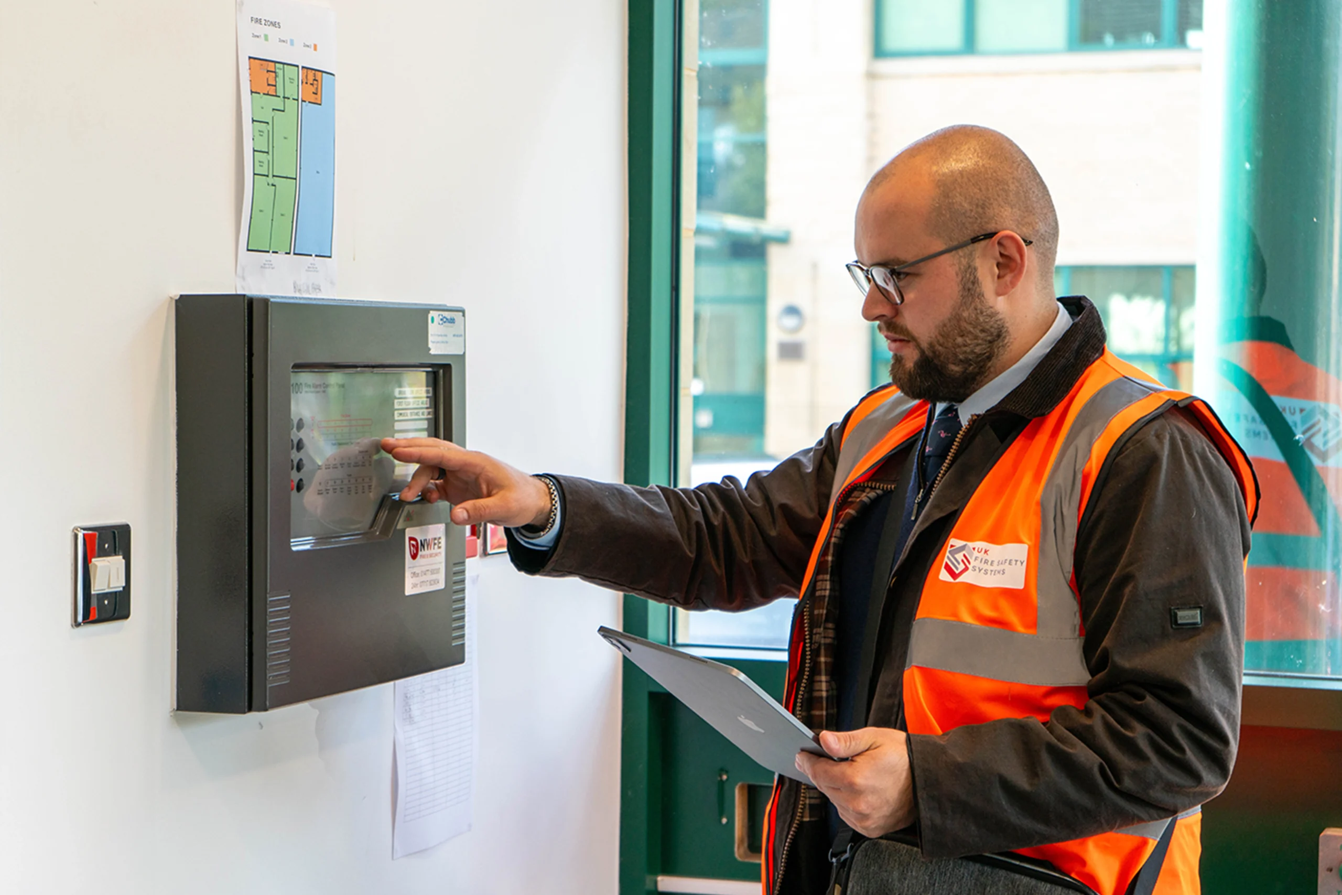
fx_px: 2050
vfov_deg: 24.6
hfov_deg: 36.2
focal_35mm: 55
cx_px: 671
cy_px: 448
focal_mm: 55
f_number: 5
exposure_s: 1/500
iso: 100
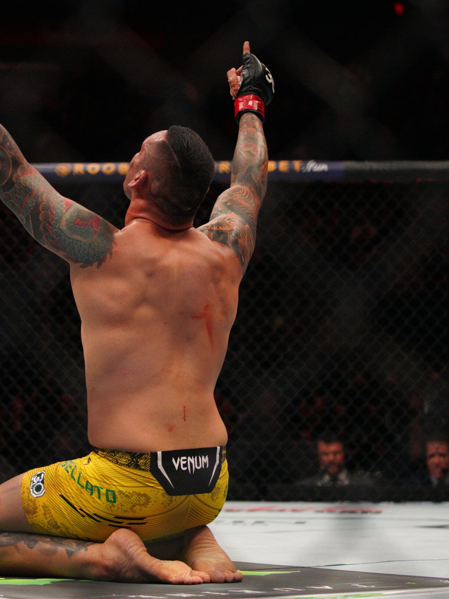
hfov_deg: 13.9
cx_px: 150
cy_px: 289
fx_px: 1833
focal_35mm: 106
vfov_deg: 18.5
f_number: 2.8
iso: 5000
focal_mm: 70
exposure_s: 1/5000
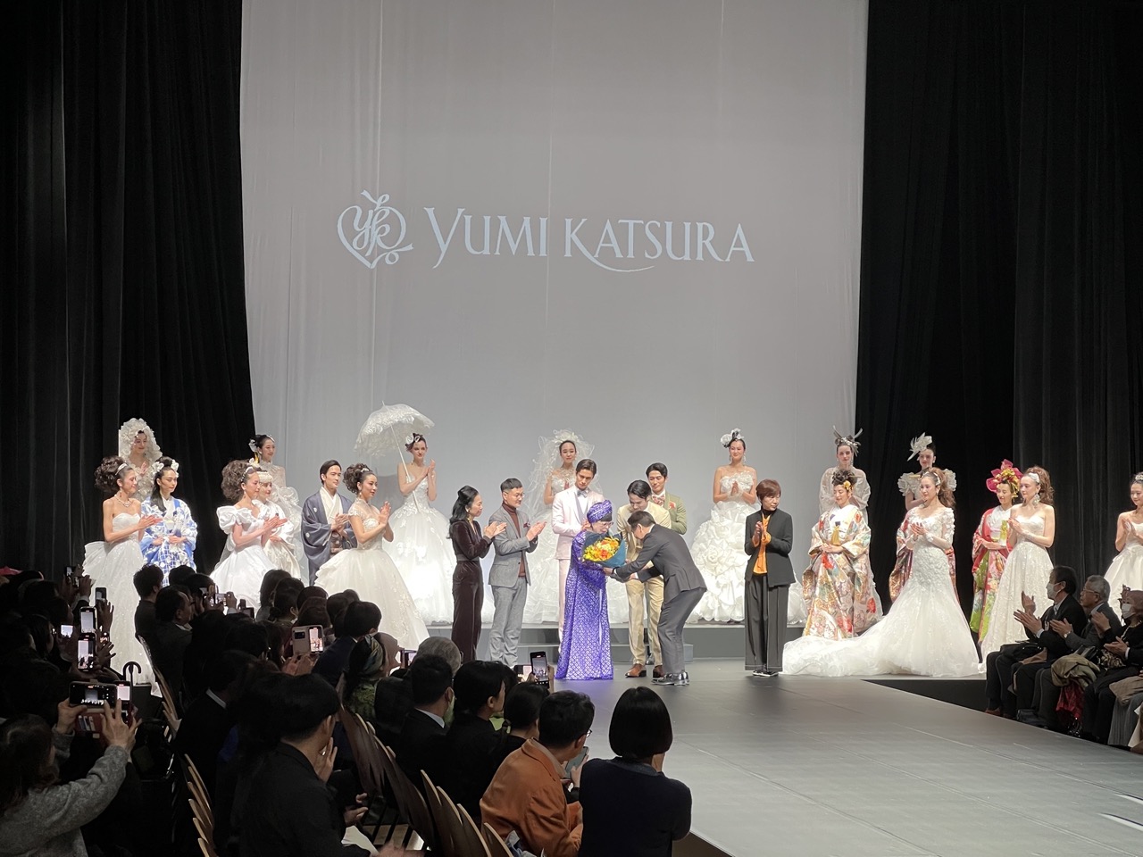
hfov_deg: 25.3
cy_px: 428
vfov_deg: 19.1
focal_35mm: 77
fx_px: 2542
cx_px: 572
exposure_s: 1/50
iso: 160
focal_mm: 9
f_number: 2.8
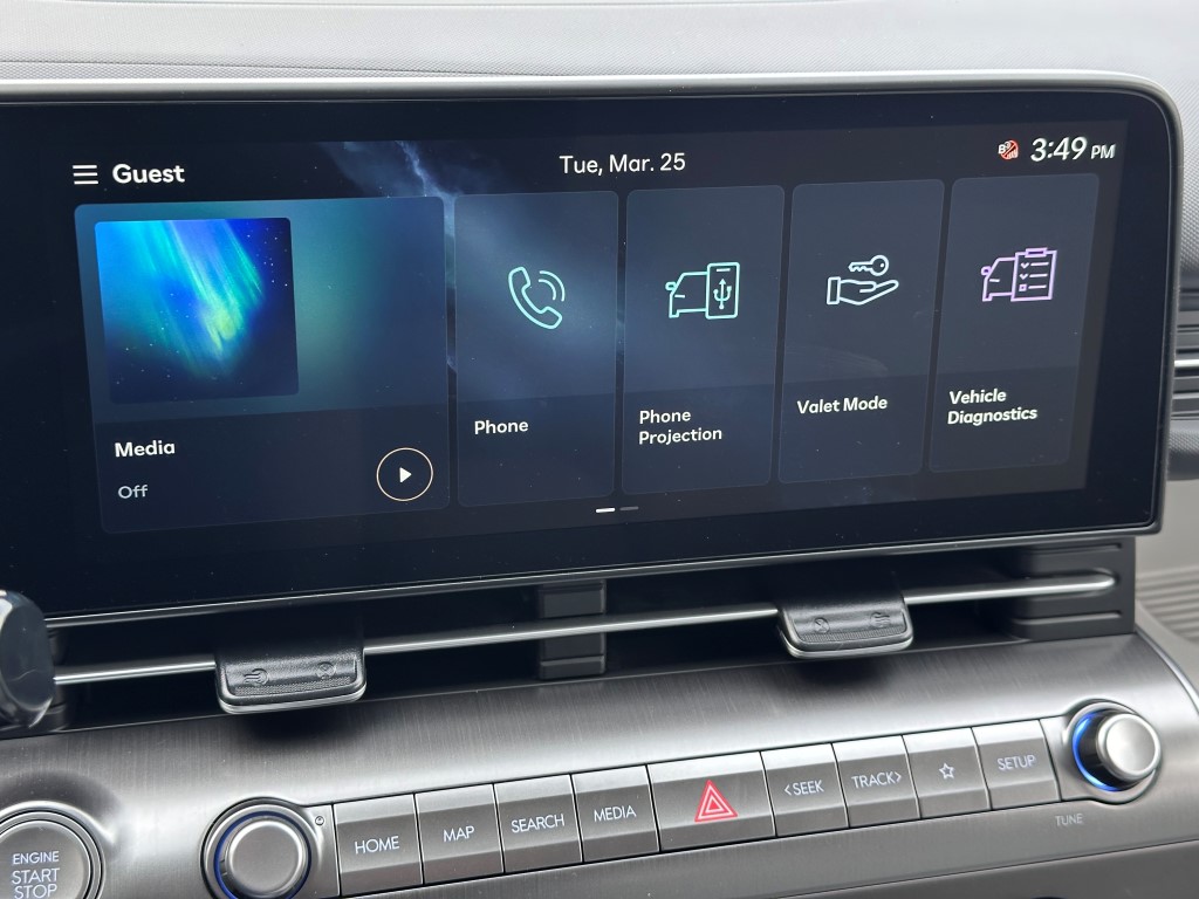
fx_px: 1663
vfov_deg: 30.3
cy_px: 450
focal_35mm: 48
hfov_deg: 39.7
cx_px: 600
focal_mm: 6.86
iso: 80
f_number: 1.78
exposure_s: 1/94
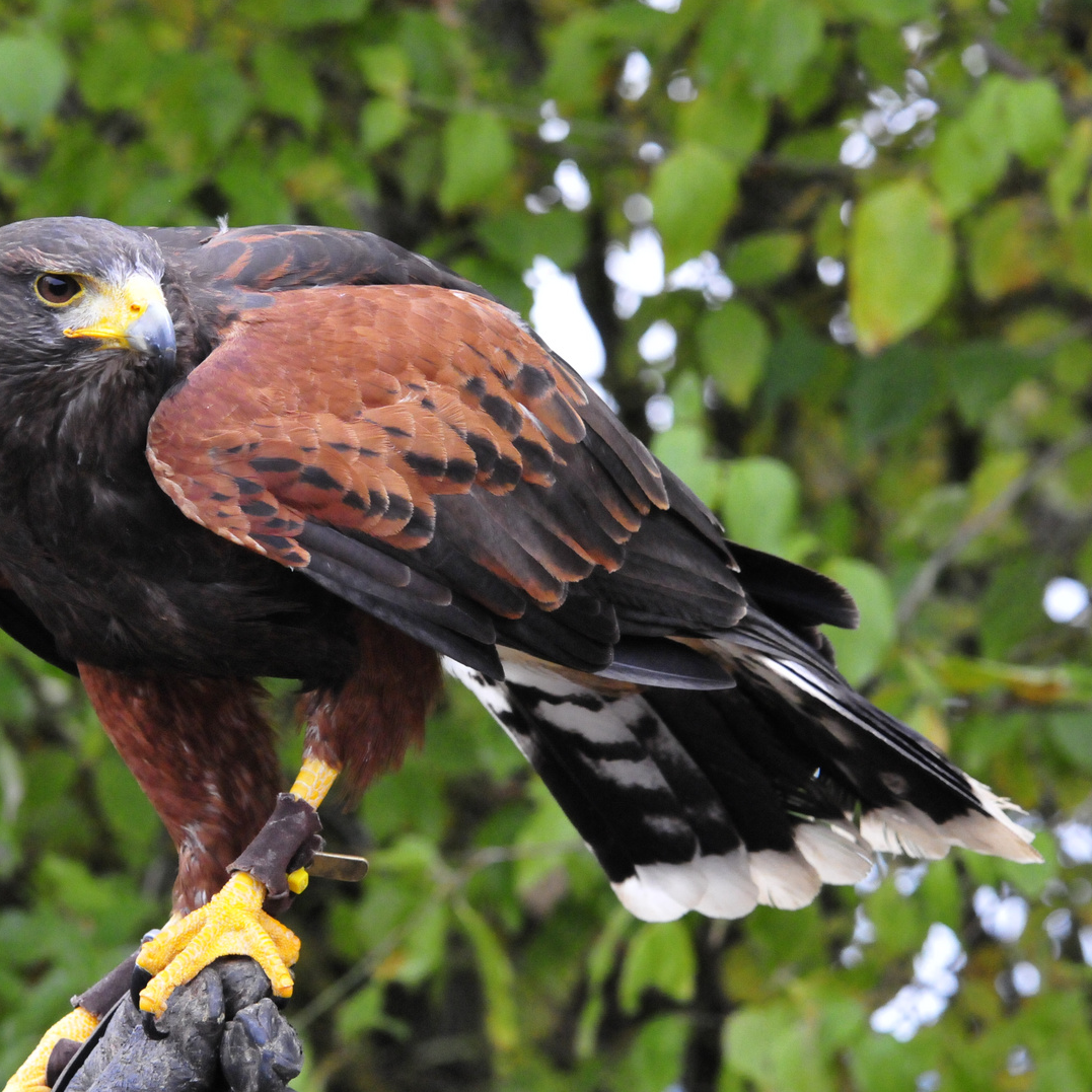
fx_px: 9267
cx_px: 358
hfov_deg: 6.7
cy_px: 545
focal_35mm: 260
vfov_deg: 6.7
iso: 3200
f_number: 8
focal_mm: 135
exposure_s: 1/250
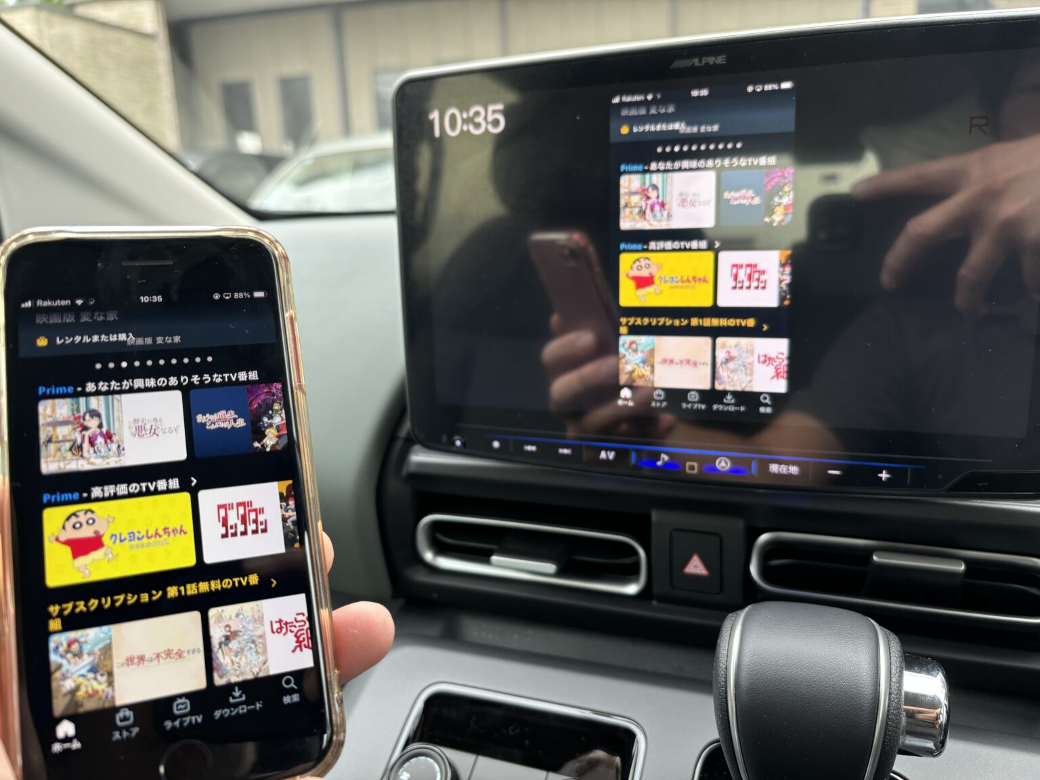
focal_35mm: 26
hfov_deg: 67.3
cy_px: 390
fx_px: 781
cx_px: 520
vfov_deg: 53.1
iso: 64
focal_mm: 5.96
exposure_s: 1/121
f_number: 1.6
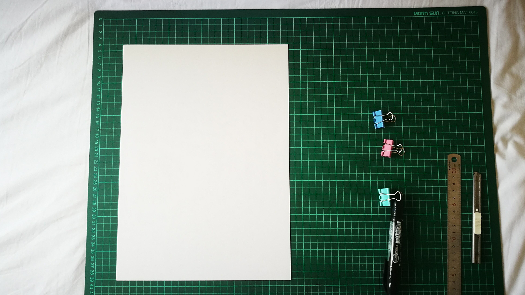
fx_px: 418
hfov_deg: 64.3
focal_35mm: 30
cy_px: 159
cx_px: 260
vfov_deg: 38.9
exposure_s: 1/60
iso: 125
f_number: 2.2
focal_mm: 4.5
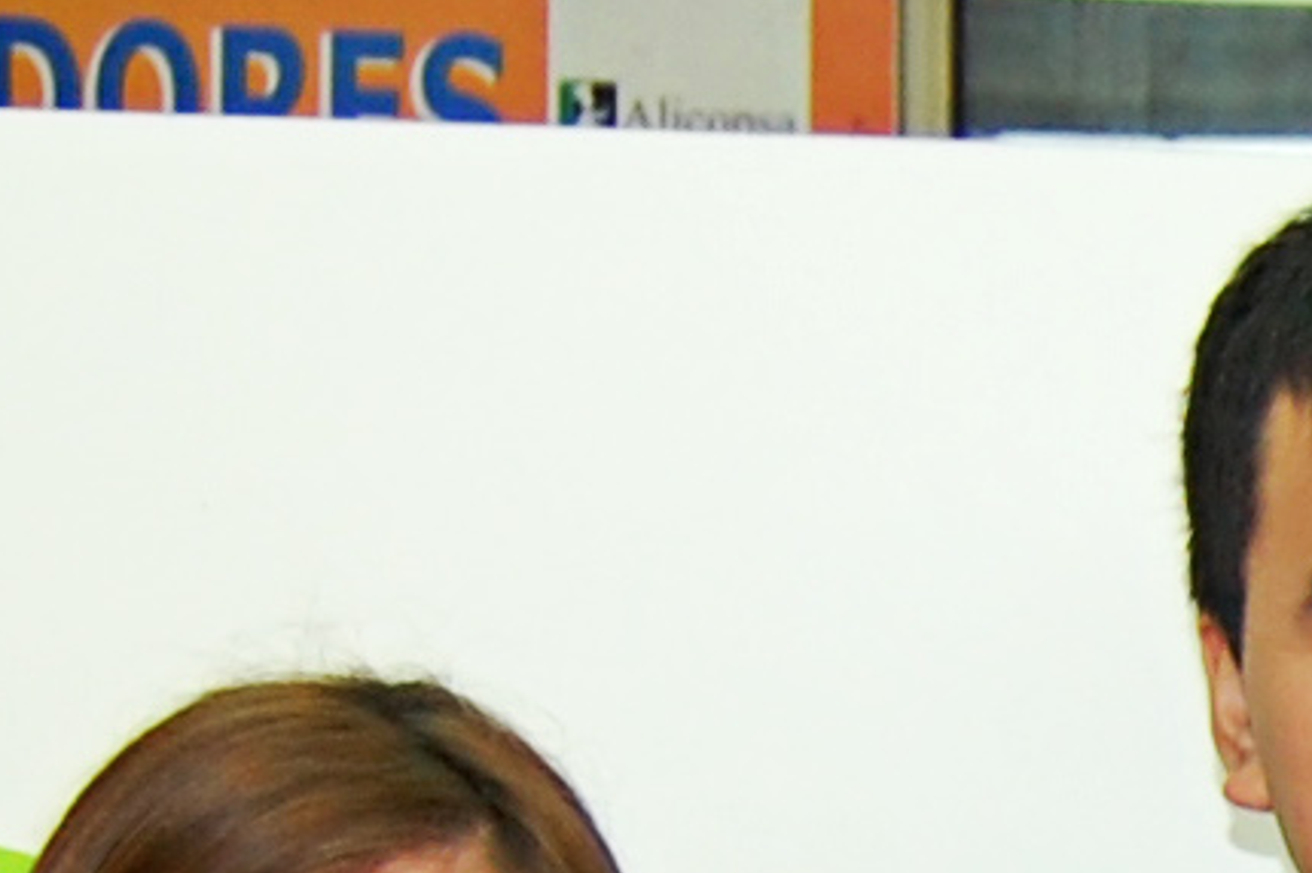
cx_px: 2911
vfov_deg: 5.6
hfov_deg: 8.3
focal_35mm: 231
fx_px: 8412
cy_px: 2363
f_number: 3.8
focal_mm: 22
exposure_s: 1/60
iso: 400
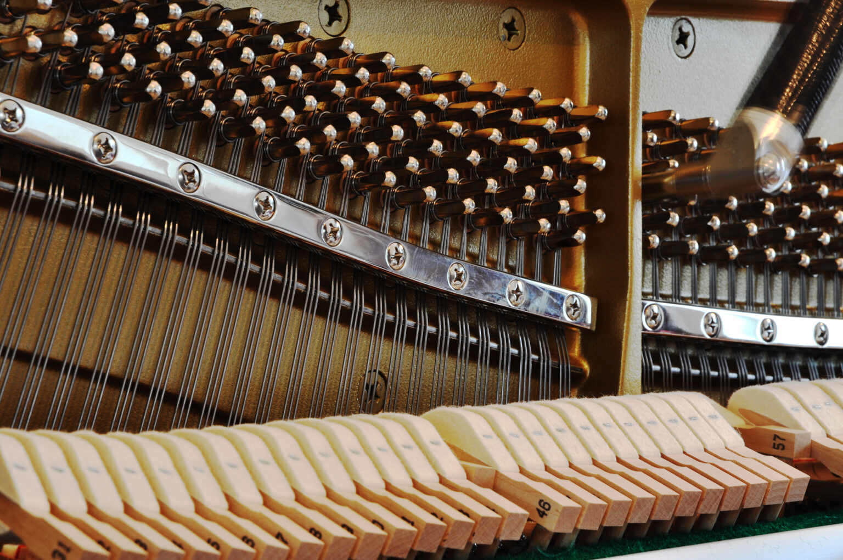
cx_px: 422
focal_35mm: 128
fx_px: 2982
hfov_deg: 16.1
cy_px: 280
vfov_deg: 10.7
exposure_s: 3
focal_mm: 85
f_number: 14
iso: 200
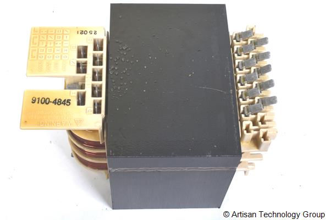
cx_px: 165
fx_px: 385
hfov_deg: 46.4
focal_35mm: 42
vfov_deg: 31.9
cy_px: 110
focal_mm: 28
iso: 200
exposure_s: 1/200
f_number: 22
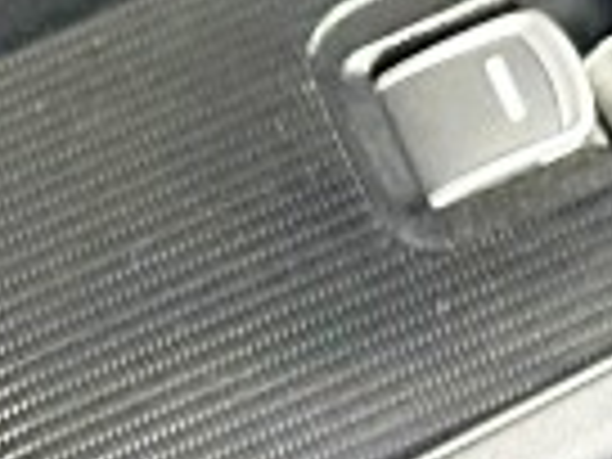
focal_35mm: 362
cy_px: -374
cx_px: 441
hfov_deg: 5.5
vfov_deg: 4.1
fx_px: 6400
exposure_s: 1/30
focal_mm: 6.86
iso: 640
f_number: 1.78
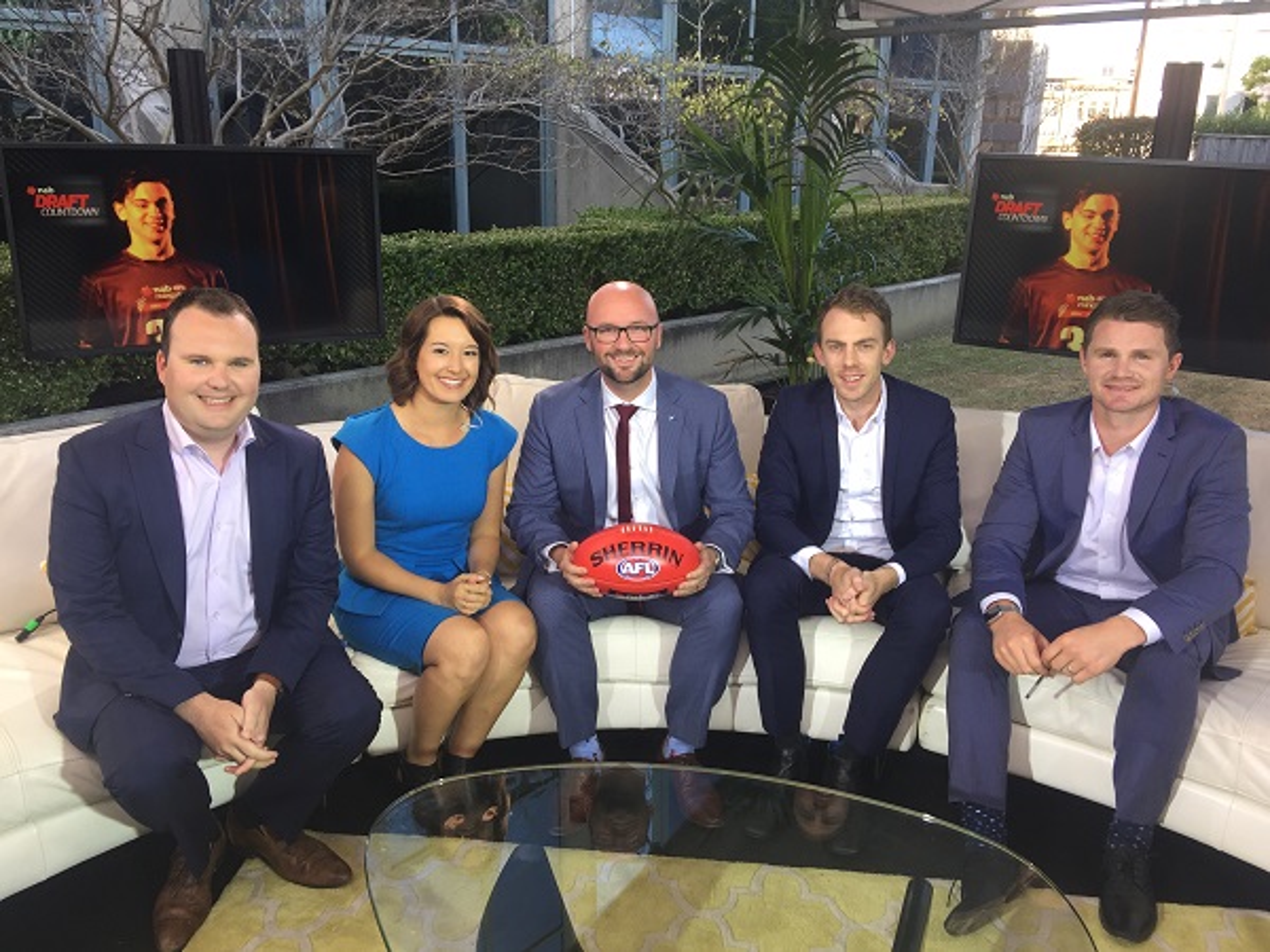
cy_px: 476
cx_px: 635
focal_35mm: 29
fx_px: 1064
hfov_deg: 61.7
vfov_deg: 48.2
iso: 32
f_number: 2.2
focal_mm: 4.15
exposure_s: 1/109
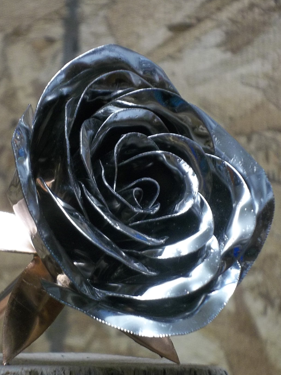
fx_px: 1819
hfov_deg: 8.8
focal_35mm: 168
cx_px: 116
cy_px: 215
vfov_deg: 11.8
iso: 160
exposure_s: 1/10
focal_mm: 19.6
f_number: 5
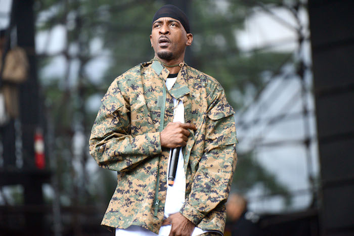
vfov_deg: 6.9
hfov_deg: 10.3
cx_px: 177
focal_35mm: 200
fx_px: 1967
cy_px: 118
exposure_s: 1/640
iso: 2000
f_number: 3.2
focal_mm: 200
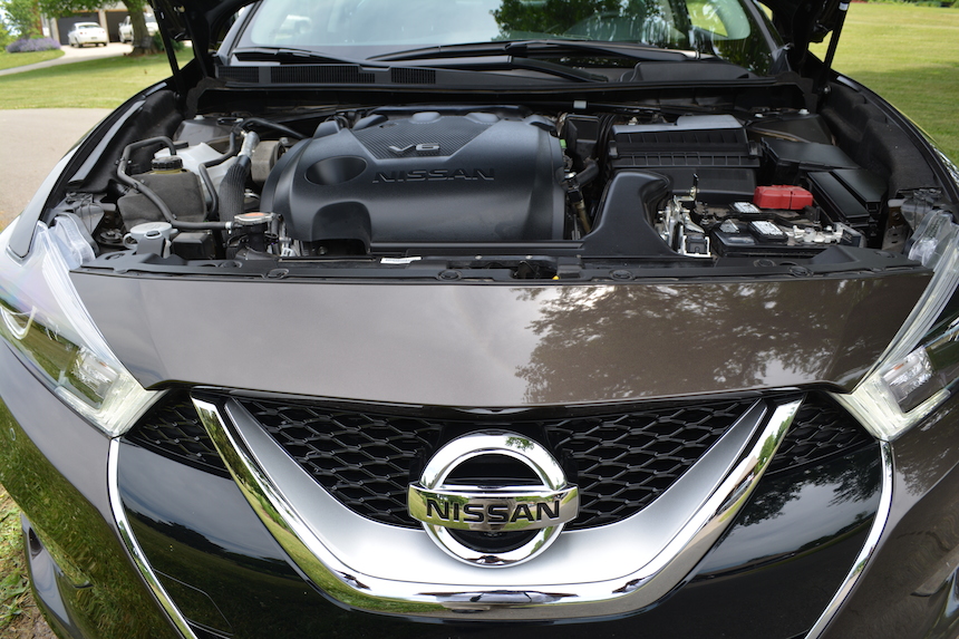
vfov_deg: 47.9
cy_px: 320
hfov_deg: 67.4
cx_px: 480
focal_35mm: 27
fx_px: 719
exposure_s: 1/125
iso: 100
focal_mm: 18
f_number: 6.3
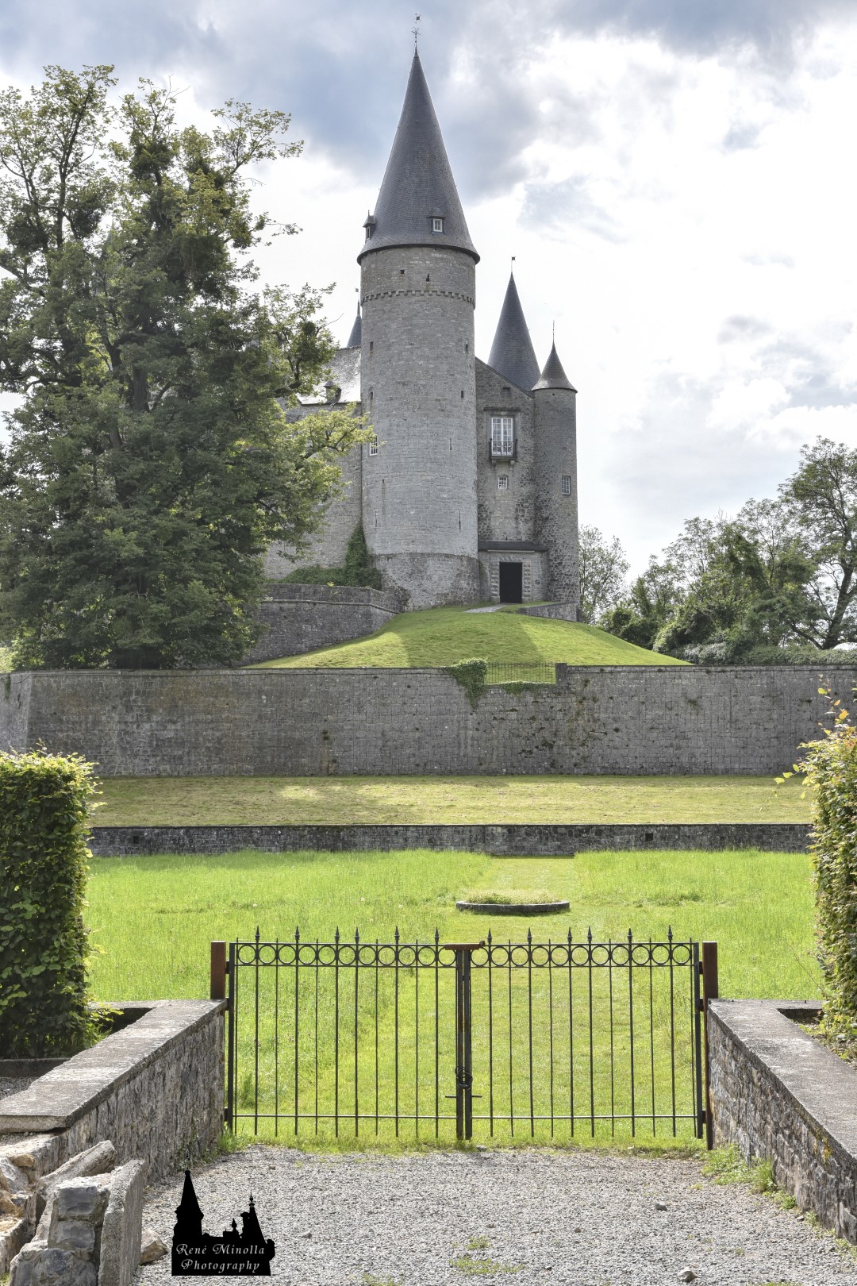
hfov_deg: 23.8
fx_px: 2035
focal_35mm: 57
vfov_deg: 35.1
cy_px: 643
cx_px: 428
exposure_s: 1/320
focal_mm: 38
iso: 200
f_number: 9
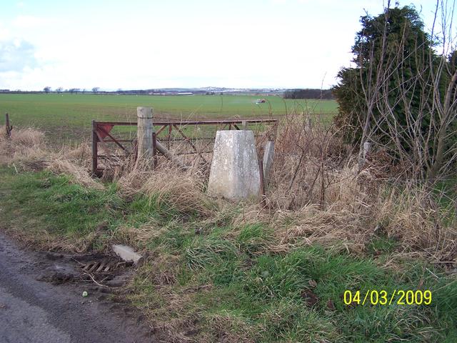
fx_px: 502
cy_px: 172
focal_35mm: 38
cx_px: 228
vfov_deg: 37.7
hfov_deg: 49.0
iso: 80
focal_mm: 6.3
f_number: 2.8
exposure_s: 1/320
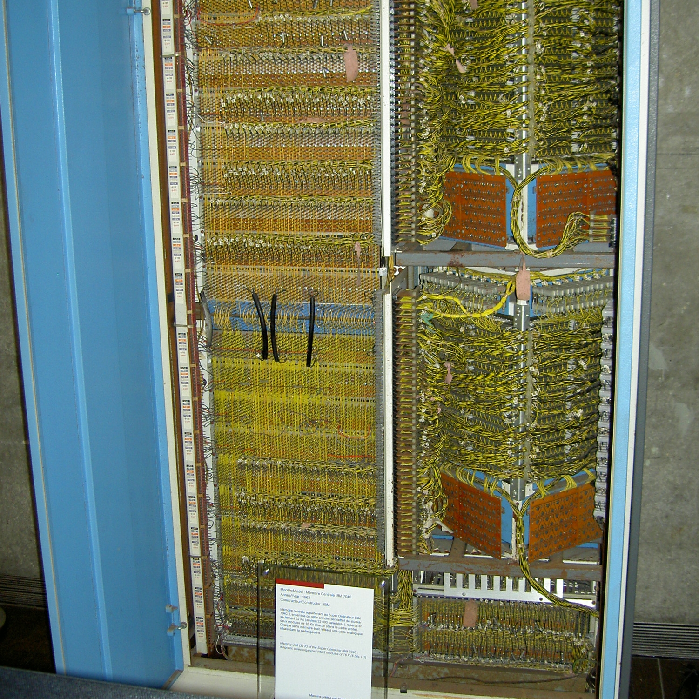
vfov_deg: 36.0
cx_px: 343
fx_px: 1074
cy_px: 307
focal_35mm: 47
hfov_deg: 36.1
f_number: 2.8
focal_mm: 8
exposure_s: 1/59.5
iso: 100
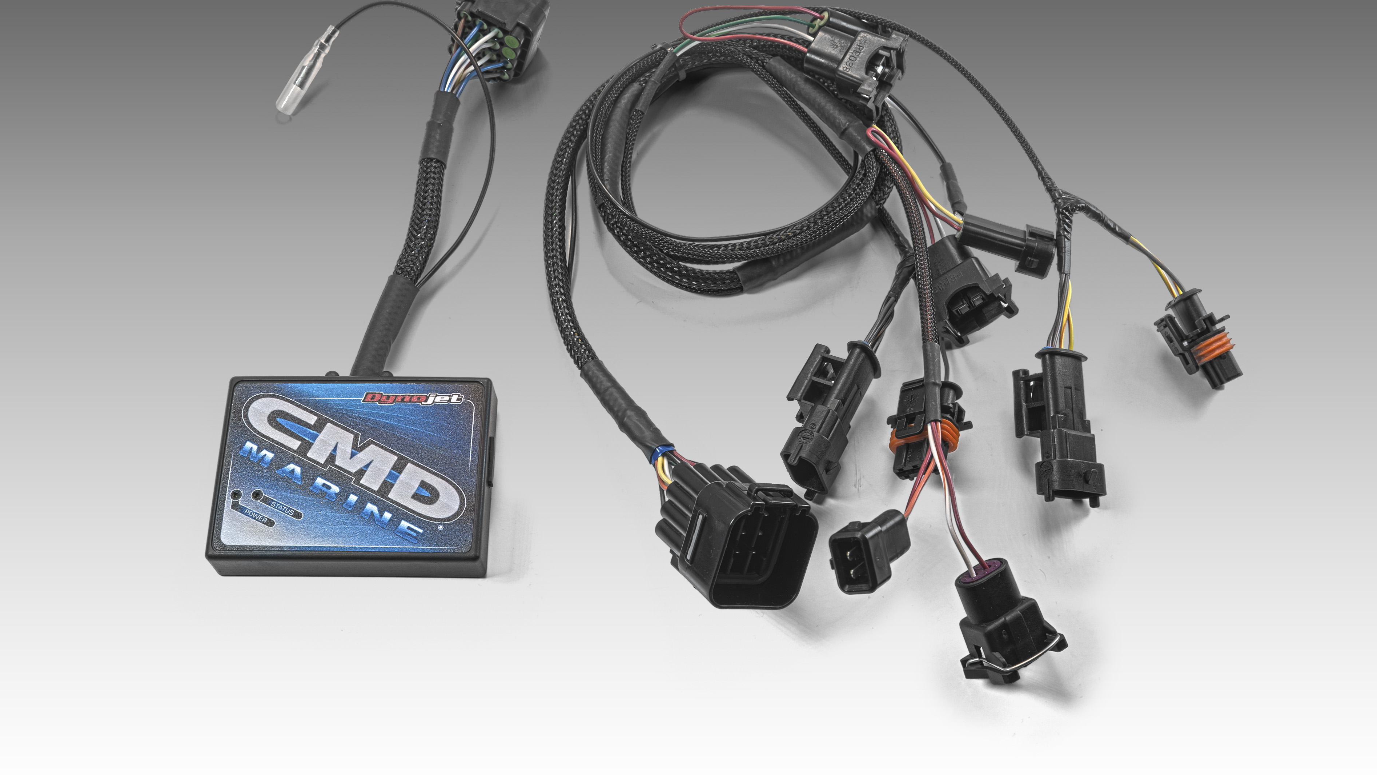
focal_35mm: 45
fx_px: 1643
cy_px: 327
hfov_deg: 45.5
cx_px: 689
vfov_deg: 26.5
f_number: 8
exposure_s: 1/2
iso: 100
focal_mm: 28
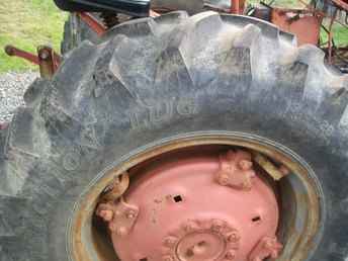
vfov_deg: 39.7
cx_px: 174
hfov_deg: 51.4
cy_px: 130
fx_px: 362
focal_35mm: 36
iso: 160
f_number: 2.7
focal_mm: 6
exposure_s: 1/60
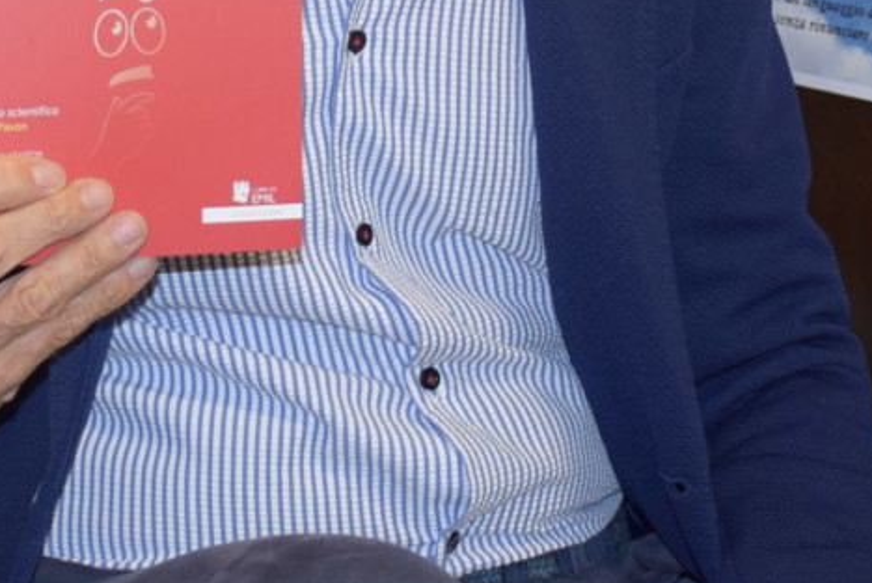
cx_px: 348
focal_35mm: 164
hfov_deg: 12.5
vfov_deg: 8.3
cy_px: -218
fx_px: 3976
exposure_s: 1/60
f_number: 4
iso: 800
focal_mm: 32
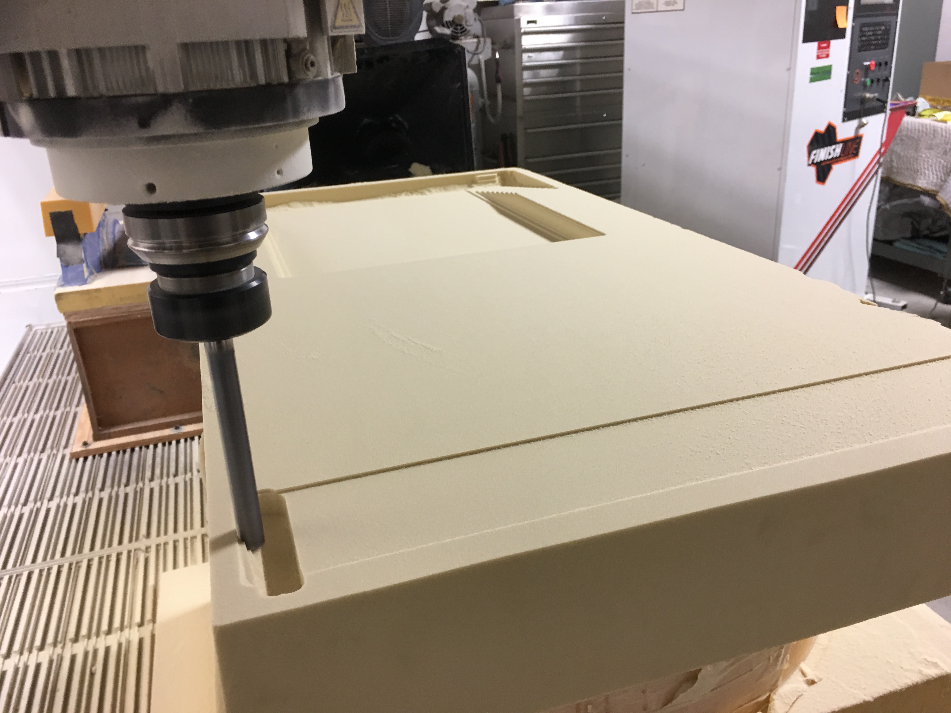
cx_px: 476
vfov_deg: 48.2
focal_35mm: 29
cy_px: 356
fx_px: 797
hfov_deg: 61.7
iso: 40
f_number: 2.2
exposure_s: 1/15
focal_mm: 4.15
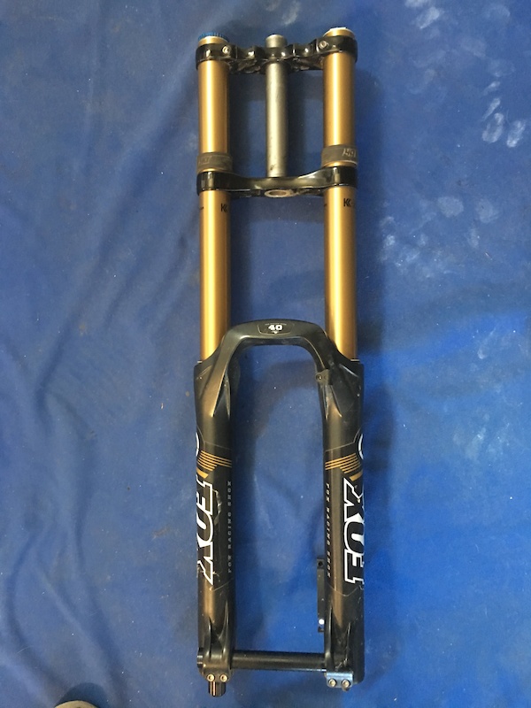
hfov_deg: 48.2
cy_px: 354
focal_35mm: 29
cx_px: 266
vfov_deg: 61.7
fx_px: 593
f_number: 2.2
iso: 125
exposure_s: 1/4
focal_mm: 4.15
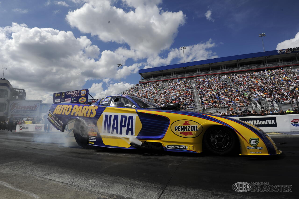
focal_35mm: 16
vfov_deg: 73.7
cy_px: 100
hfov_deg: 96.8
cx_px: 150
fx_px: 133
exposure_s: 1/1250
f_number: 11
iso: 400
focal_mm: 16
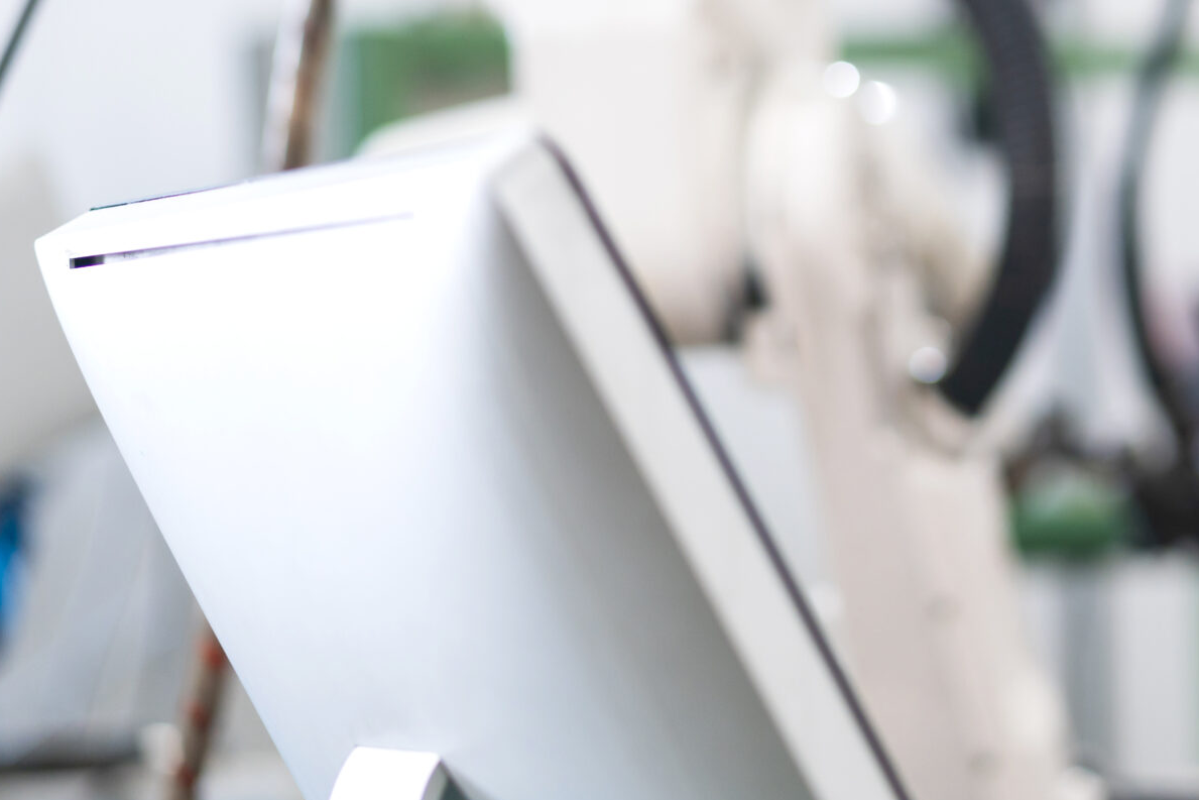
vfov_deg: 7.5
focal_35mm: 183
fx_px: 6095
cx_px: 1059
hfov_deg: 11.2
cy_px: -18
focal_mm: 85
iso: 250
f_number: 2.2
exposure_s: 1/160
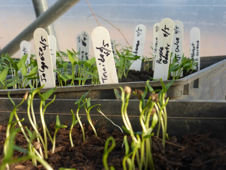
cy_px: 85
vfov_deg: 25.2
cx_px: 113
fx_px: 379
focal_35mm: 58
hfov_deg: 33.2
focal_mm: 10.3
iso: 100
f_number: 4.7
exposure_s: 1/100
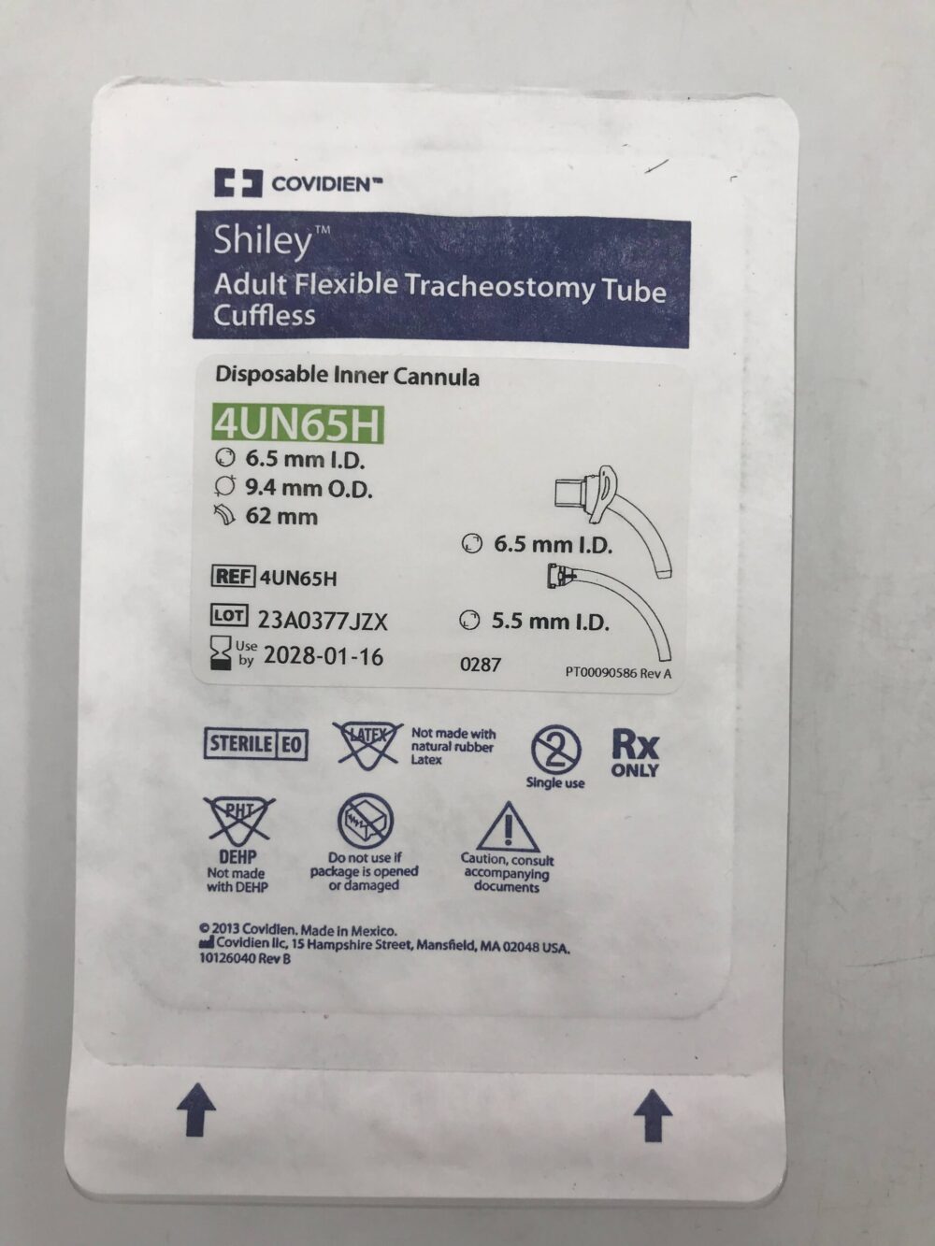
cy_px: 623
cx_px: 468
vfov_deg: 63.4
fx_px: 1008
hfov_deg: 49.8
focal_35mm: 28
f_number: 1.8
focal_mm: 3.99
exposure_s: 1/277
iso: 20
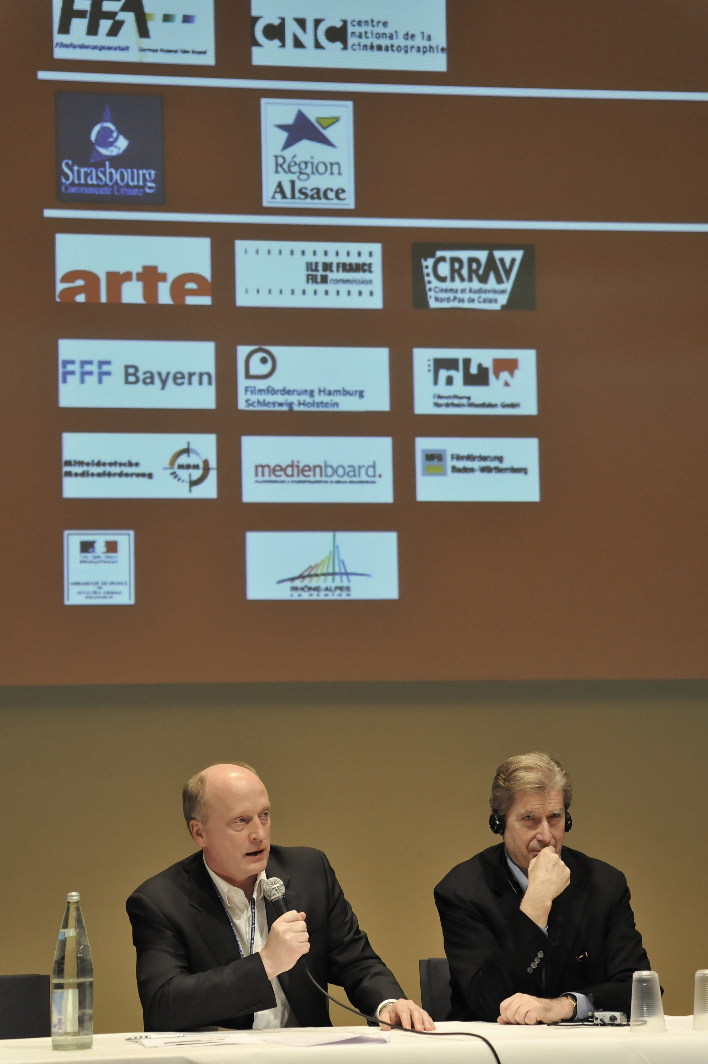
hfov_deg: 17.0
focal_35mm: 80
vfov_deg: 25.4
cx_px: 354
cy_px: 532
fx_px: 2363
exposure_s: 1/125
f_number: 4.5
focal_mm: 80
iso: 2500
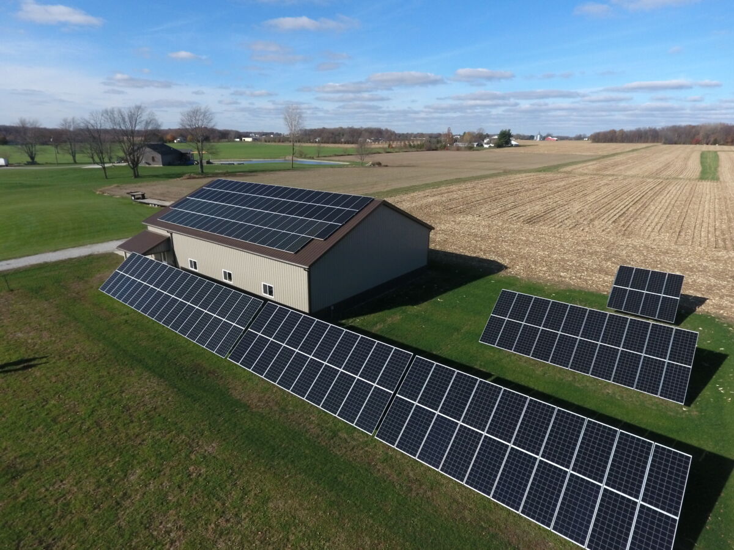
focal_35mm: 20
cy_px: 275
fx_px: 424
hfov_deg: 81.7
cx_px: 367
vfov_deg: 66.0
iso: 400
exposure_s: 1/4000
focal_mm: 3.61
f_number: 2.8
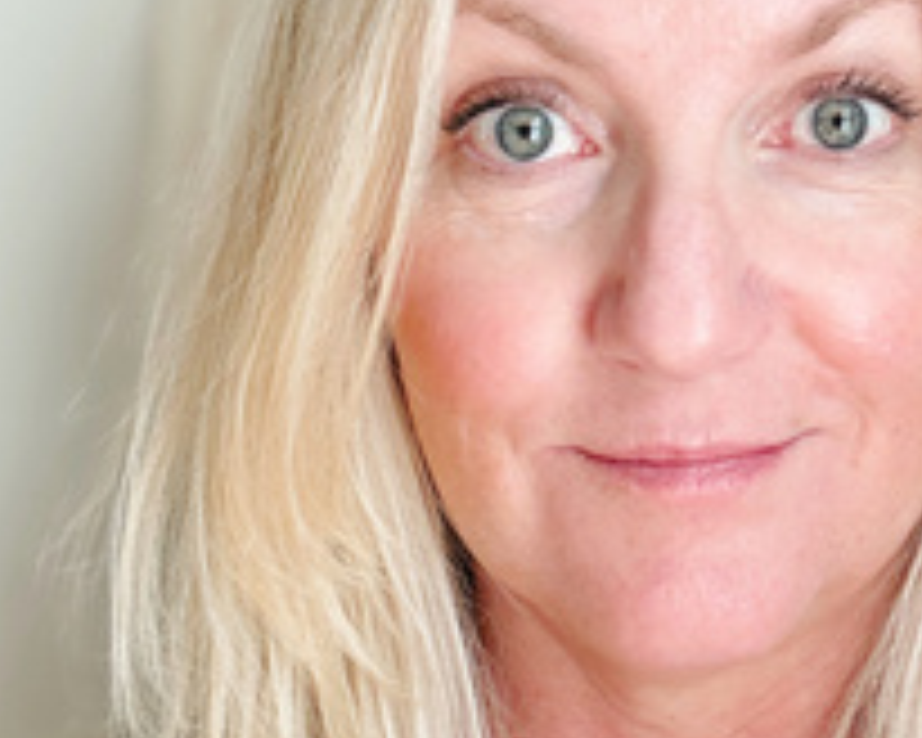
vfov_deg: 20.3
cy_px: -14
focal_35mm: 73
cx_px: 711
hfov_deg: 25.7
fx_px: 1992
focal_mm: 2.69
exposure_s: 1/121
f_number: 1.9
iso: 64
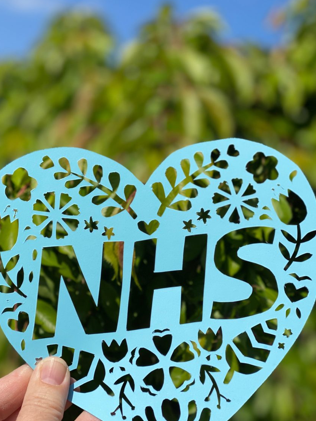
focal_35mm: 67
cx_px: 135
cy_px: 245
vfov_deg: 28.9
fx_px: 816
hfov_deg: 21.9
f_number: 2
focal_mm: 6
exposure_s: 1/3195
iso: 25
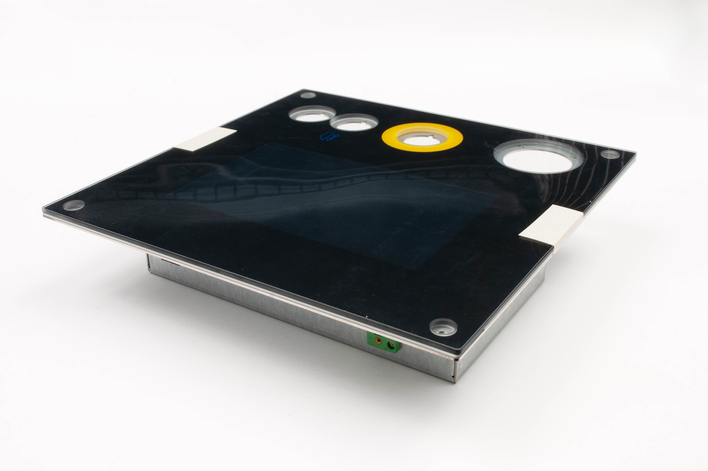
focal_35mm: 44
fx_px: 854
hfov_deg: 45.0
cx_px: 354
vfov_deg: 30.8
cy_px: 236
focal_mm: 29
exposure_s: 1/80
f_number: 16
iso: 200
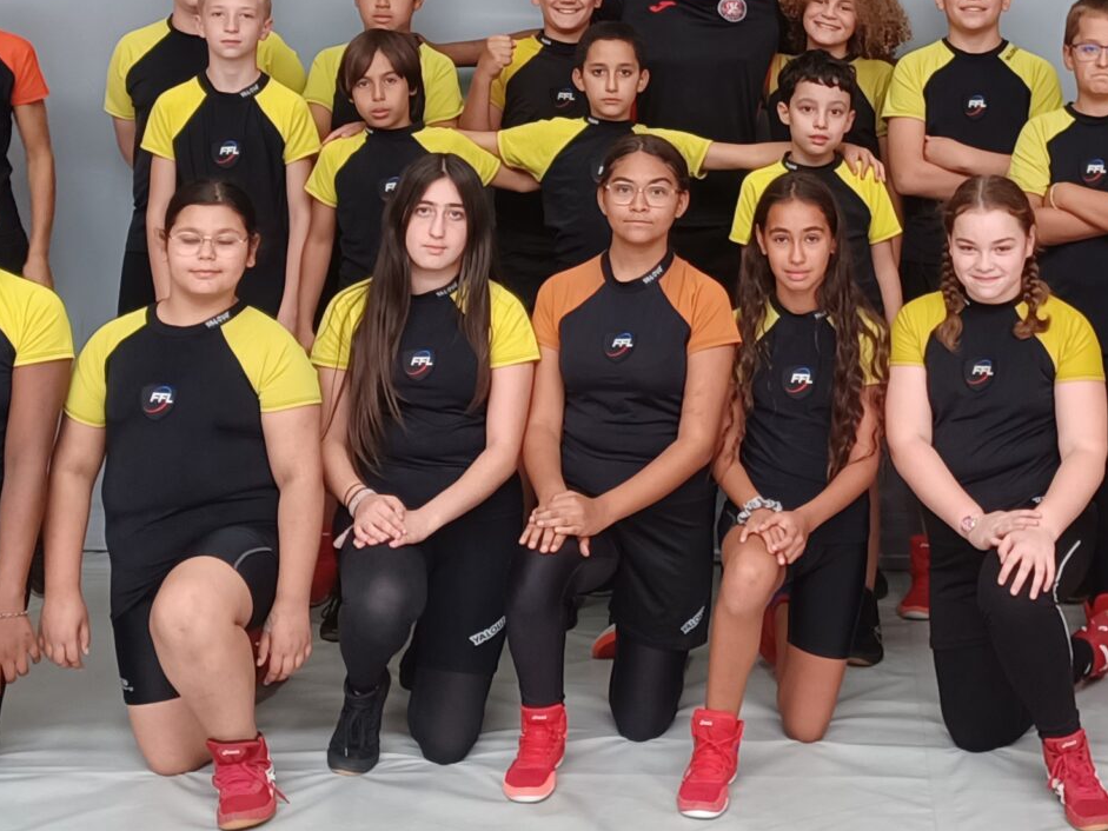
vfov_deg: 21.1
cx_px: 803
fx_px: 2177
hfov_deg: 28.2
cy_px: 79
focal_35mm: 68
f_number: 1.8
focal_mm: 4.6
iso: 250
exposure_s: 1/49
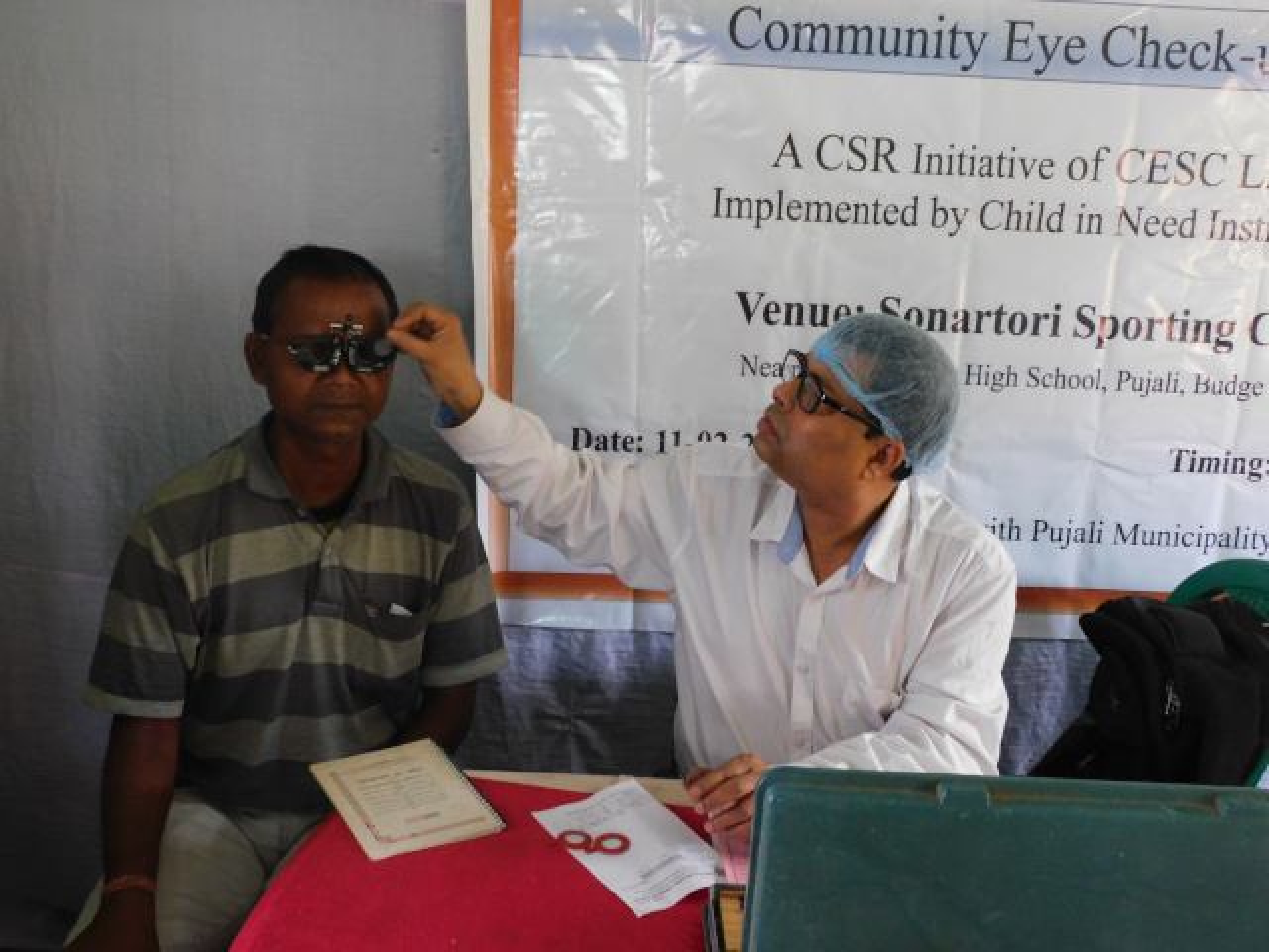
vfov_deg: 42.9
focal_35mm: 33
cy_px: 476
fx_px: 1210
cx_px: 634
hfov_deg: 55.4
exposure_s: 1/20
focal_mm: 5.9
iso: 400
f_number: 3.6
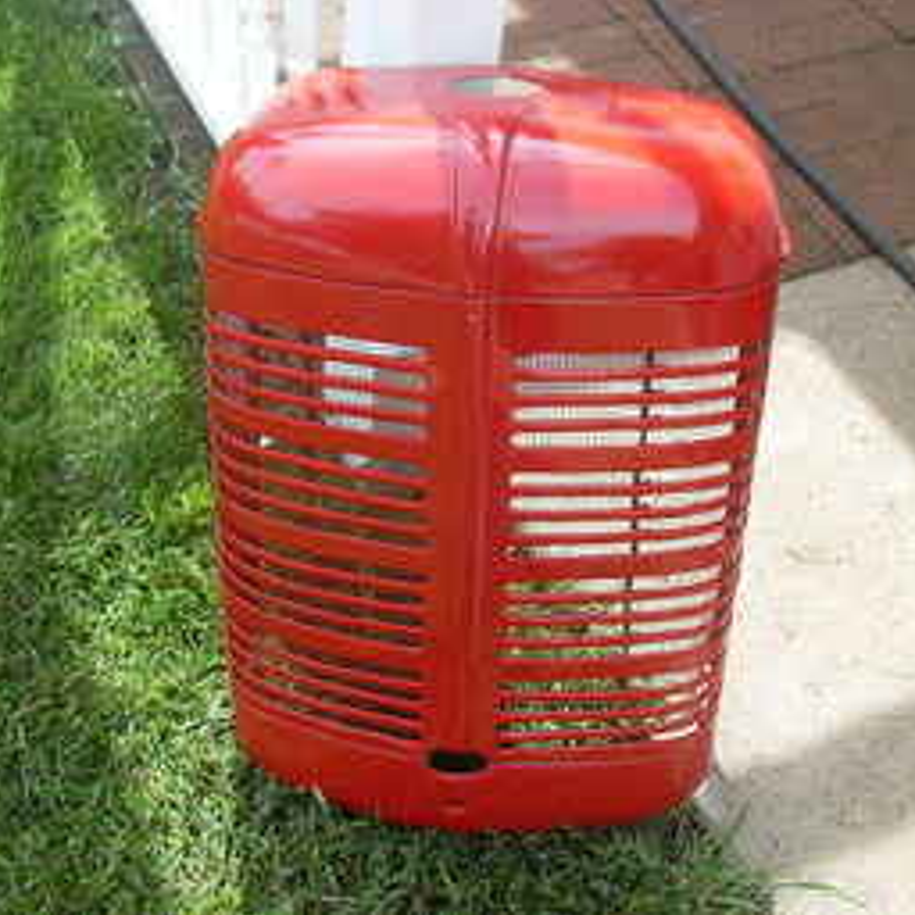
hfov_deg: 38.3
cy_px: 458
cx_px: 422
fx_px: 1316
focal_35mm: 44
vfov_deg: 38.3
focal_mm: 6.3
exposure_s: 1/250
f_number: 2.8
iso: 80
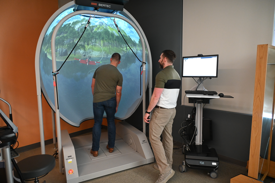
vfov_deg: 53.1
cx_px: 138
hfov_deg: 73.8
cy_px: 92
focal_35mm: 24
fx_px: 183
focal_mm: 24
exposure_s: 1/100
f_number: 4
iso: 3200
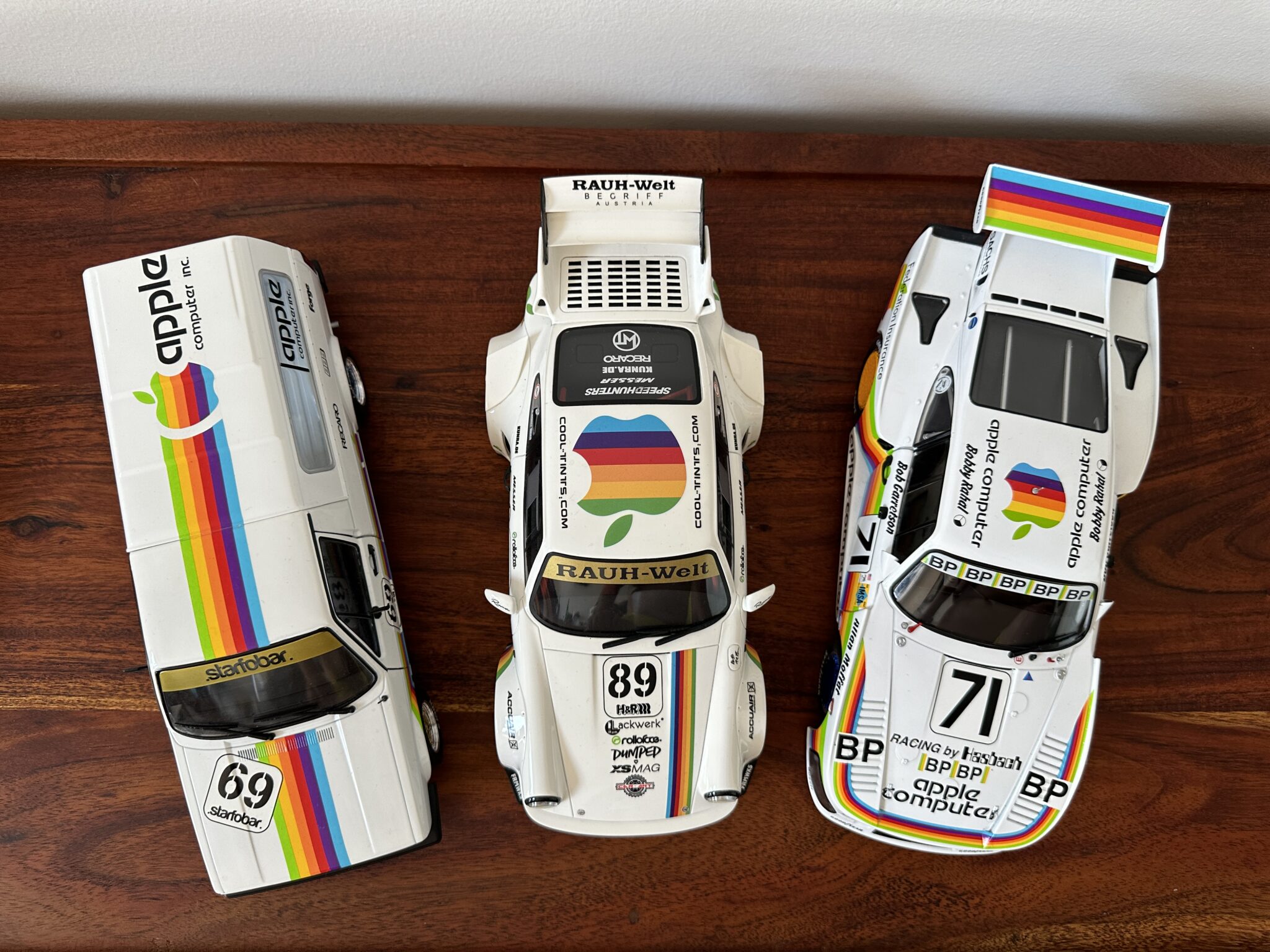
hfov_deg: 71.6
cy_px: 476
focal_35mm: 24
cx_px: 635
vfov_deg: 56.8
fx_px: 881
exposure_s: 1/121
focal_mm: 6.86
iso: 125
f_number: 1.78
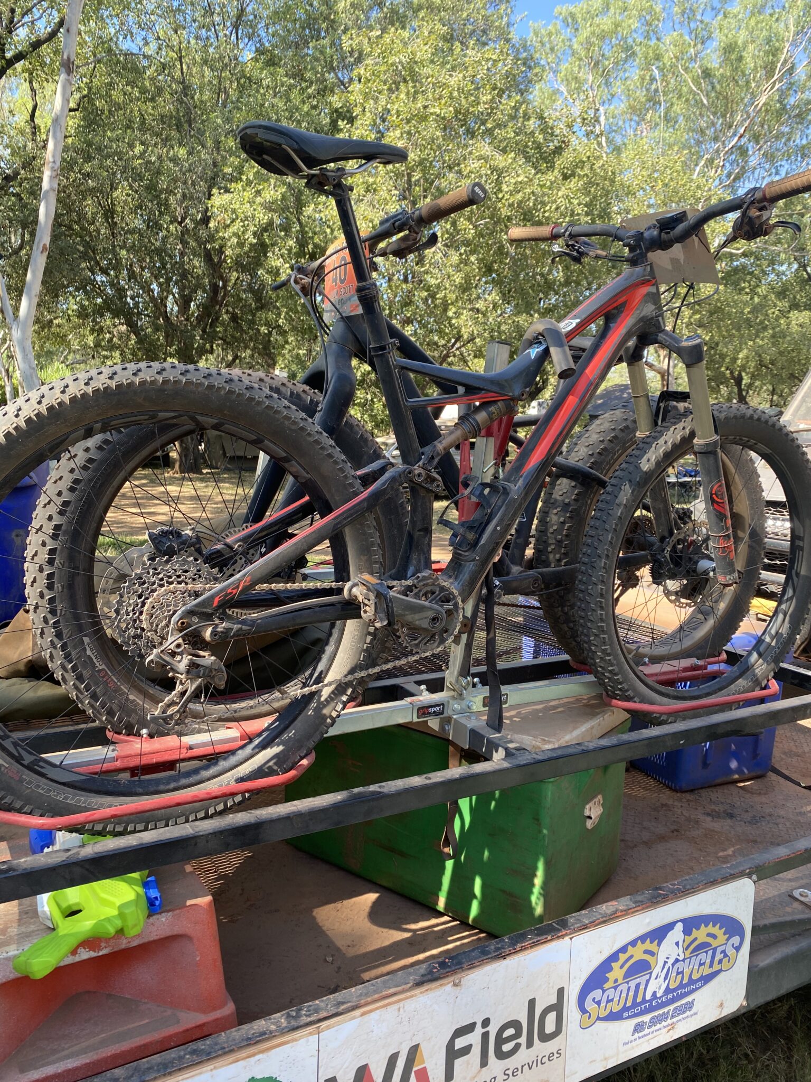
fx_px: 812
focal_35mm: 26
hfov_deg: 53.1
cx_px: 406
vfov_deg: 67.3
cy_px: 541
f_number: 1.8
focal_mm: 4.25
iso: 32
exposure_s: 1/275
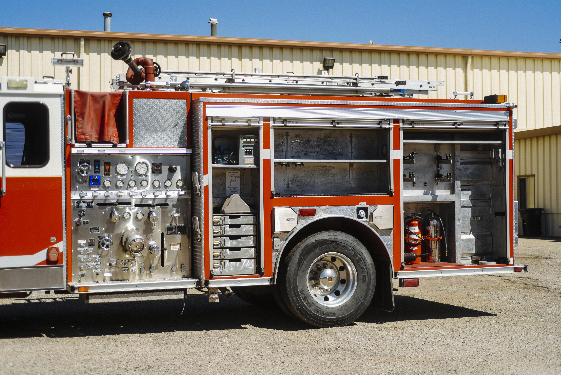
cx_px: 280
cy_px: 188
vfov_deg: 22.6
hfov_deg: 33.4
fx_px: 935
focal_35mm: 60
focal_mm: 60
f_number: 2.8
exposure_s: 1/2000
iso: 80
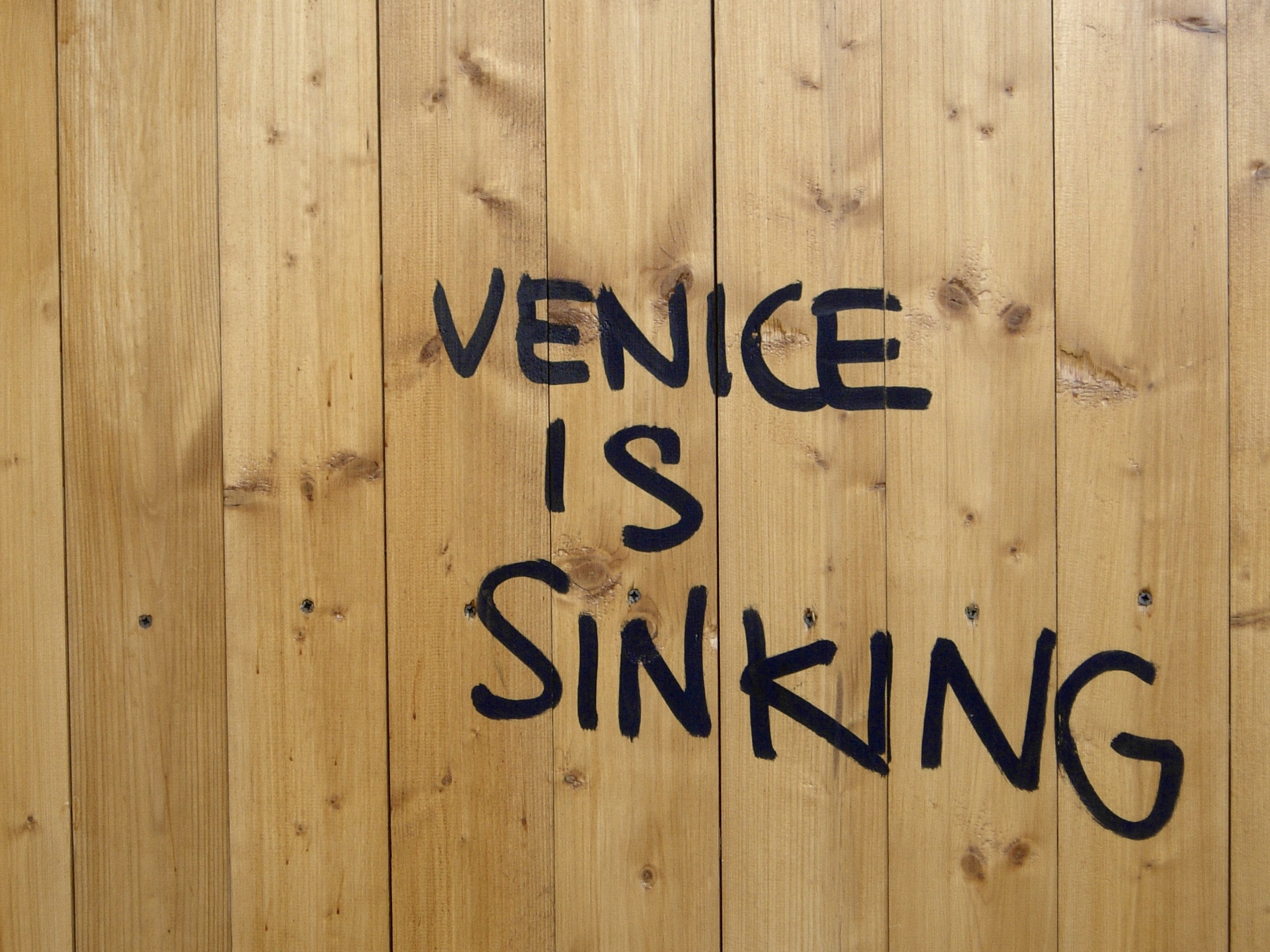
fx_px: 2275
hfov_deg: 31.2
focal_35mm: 62
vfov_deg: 23.6
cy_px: 476
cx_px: 635
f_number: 3.5
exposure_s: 1/62.1
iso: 50
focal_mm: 12.9
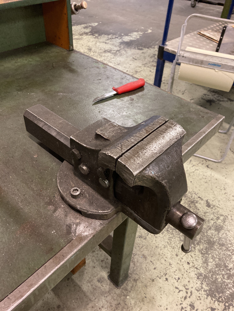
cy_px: 156
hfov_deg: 49.7
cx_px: 117
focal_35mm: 28
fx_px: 252
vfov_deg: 63.4
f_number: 1.8
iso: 400
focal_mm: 3.99
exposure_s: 1/37
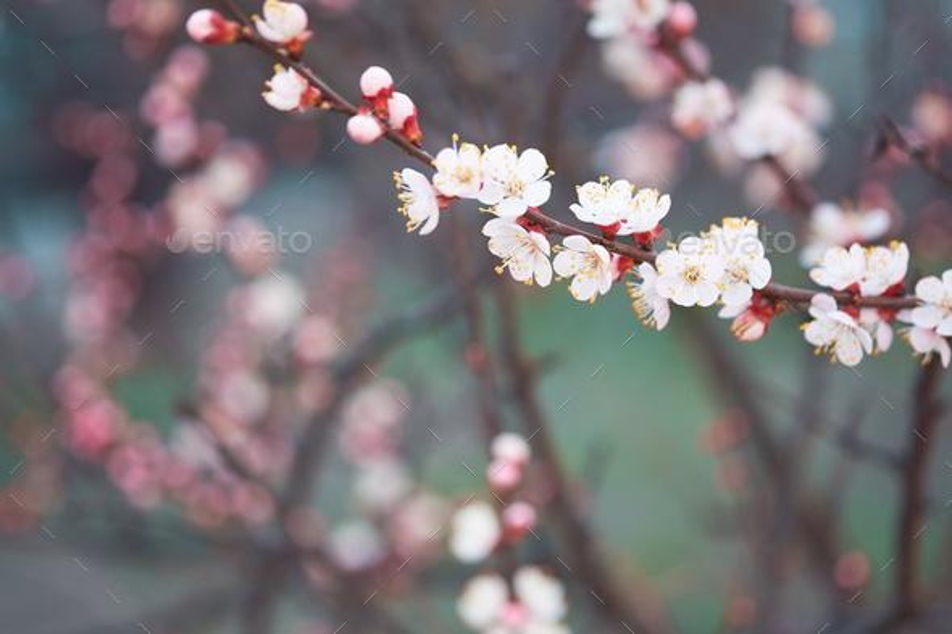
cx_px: 476
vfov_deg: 15.2
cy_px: 317
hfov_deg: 22.6
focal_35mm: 90
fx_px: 2379
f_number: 2.4
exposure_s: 1/320
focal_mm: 60
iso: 400
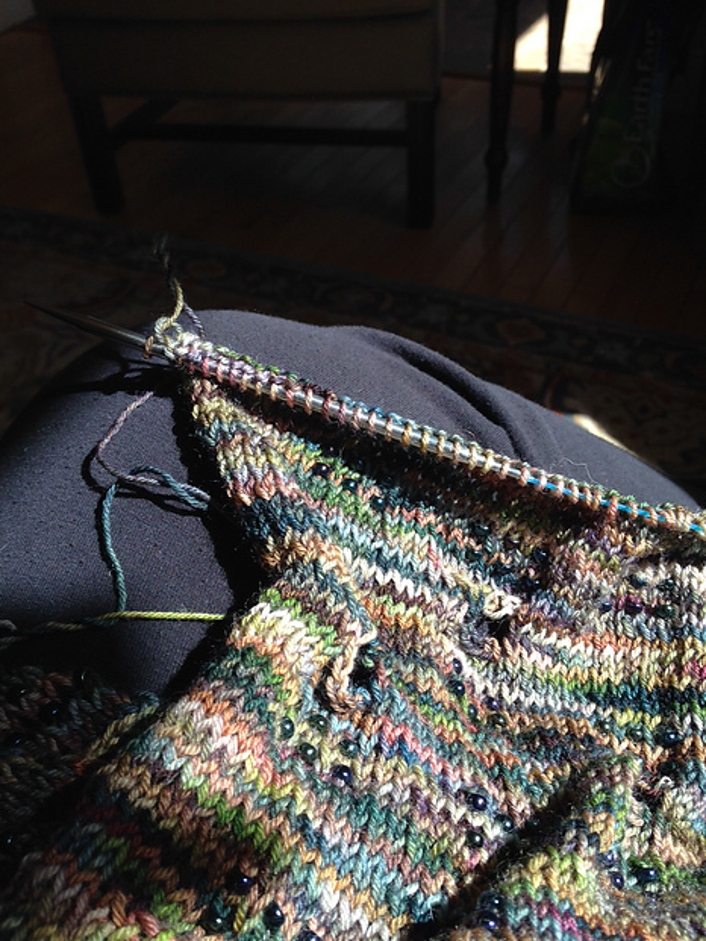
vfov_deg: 53.9
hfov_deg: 41.8
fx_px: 924
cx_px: 353
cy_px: 467
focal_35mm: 34
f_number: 2.4
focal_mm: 4.12
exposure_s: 1/203
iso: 50
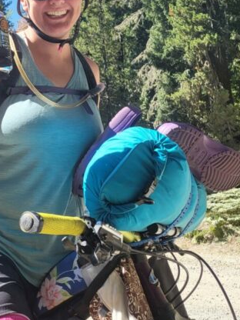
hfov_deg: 27.8
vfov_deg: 37.0
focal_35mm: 50
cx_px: 15
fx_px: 462
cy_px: 70
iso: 50
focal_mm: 4.25
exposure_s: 1/720
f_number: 1.8
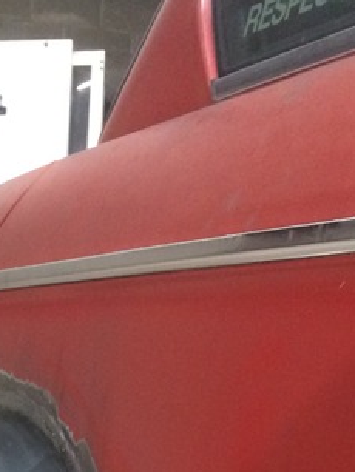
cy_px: 703
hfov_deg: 15.0
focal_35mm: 97
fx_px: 1325
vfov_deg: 18.1
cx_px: 5
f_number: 2.2
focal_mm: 4.15
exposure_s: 1/30
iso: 250
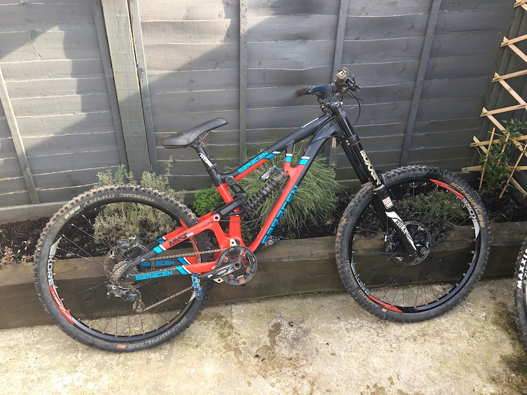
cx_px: 264
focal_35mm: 29
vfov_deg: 48.2
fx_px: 442
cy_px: 198
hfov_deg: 61.7
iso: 25
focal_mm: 4.15
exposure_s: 1/110
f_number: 2.2
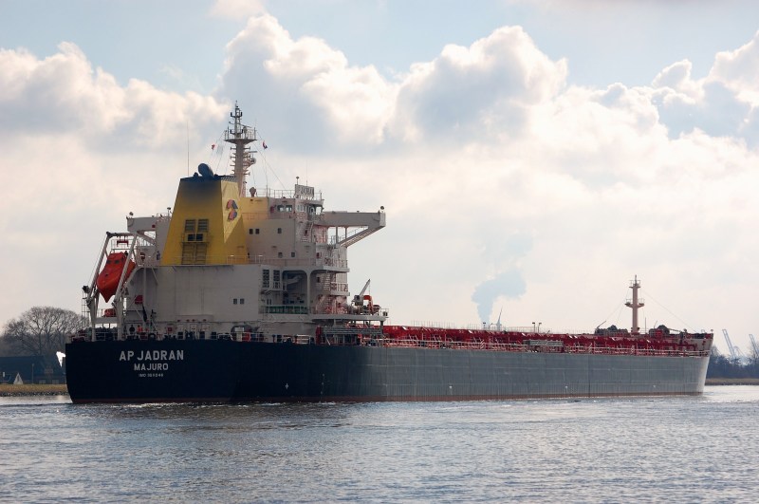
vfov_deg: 9.9
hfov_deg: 14.9
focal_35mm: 138
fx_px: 2905
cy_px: 252
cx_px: 380
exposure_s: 1/1000
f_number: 8
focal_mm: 92
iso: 200
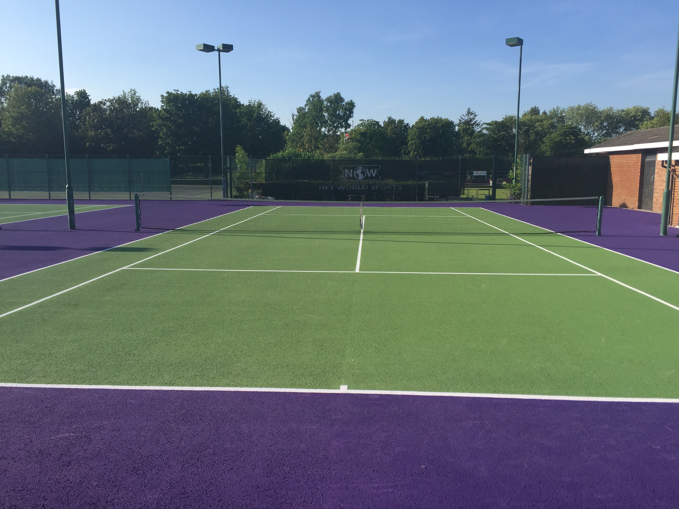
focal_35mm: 29
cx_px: 340
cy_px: 254
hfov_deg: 61.7
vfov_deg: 48.2
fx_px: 569
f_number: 2.2
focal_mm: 4.15
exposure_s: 1/1647
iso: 32
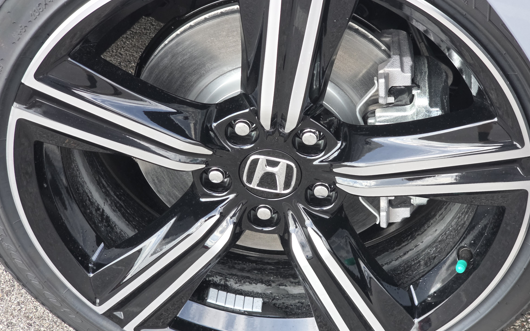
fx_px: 1083
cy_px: 189
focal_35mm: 75
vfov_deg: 17.4
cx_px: 267
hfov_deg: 27.5
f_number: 2.4
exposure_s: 1/214
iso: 50
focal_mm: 7.9
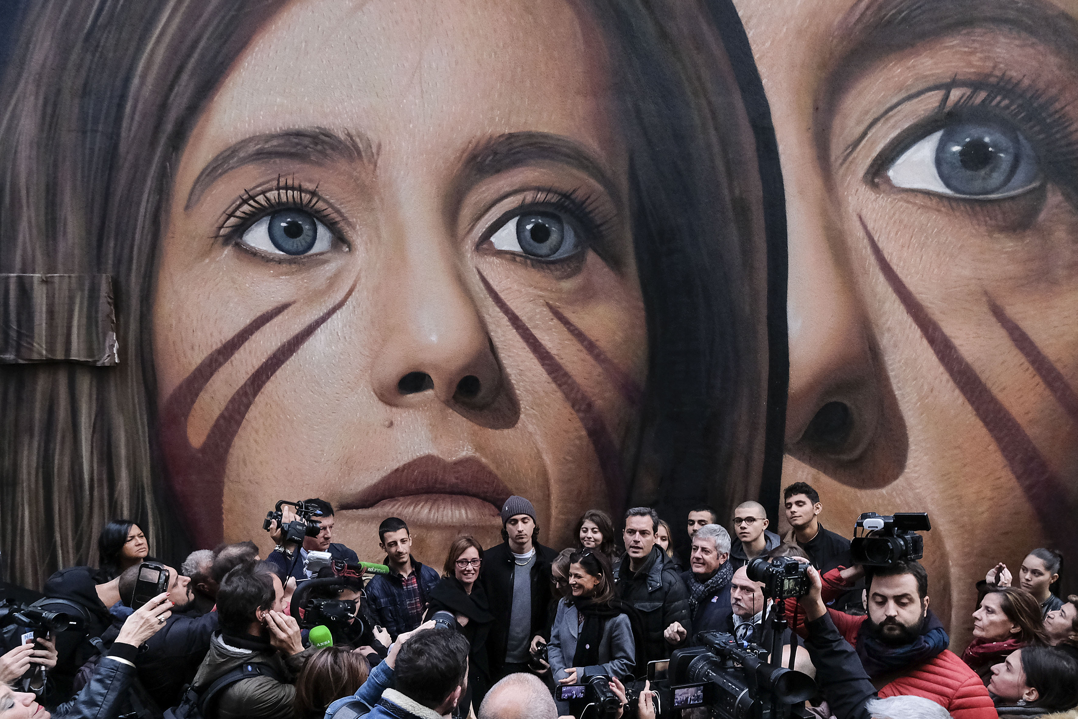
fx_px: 449
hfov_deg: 100.4
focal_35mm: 15
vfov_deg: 77.3
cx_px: 539
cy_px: 360
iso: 2000
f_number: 4
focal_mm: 10
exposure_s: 1/250
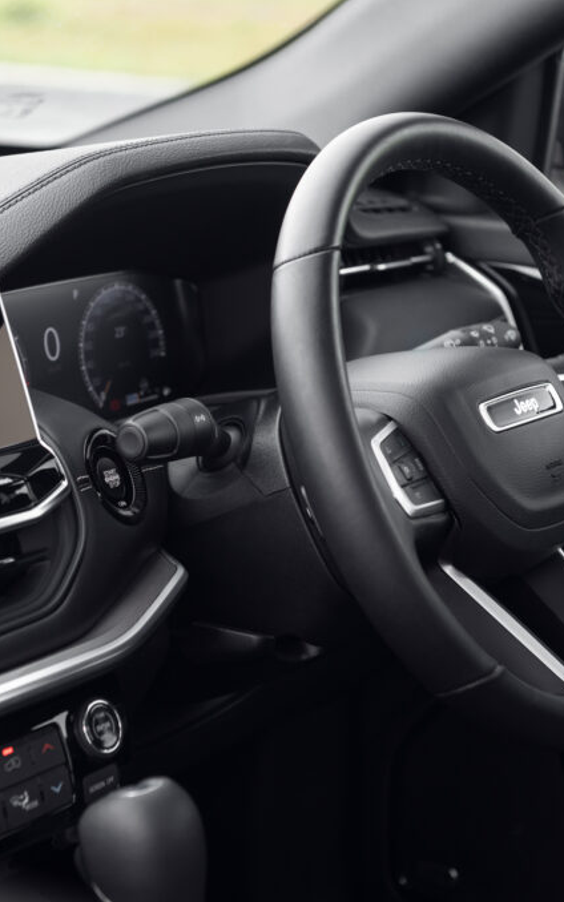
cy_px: 451
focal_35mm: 92
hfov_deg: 14.2
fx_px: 2262
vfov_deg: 22.6
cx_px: 229
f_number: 4.5
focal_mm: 60
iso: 400
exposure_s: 1/50
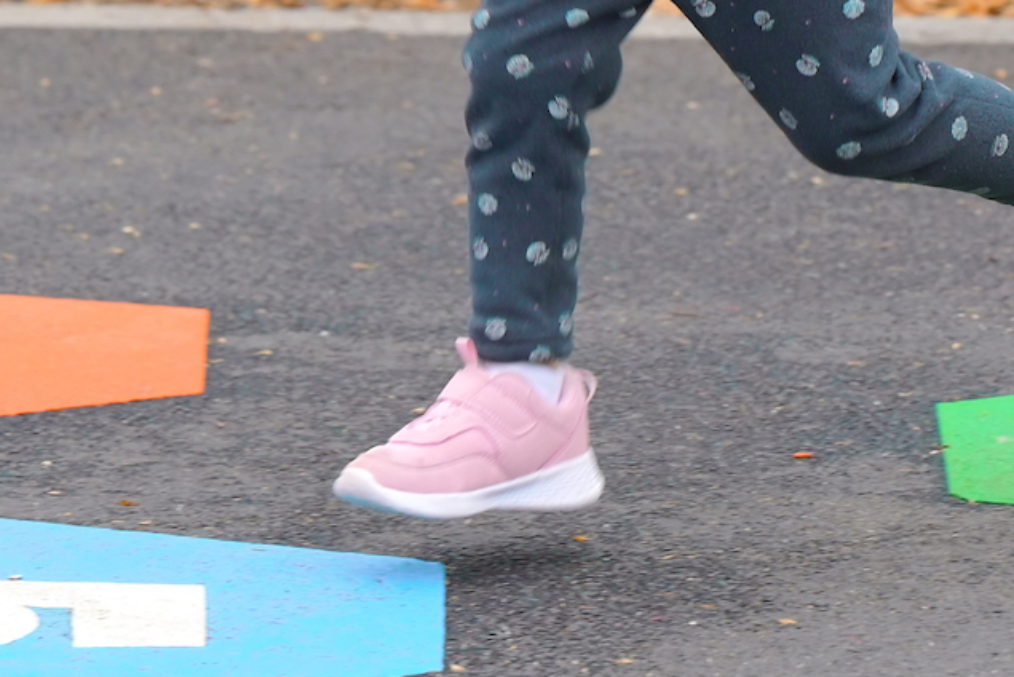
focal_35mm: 510
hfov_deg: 4.0
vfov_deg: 2.7
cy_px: -348
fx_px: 14371
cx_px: 442
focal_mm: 135
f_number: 5
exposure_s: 1/400
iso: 400
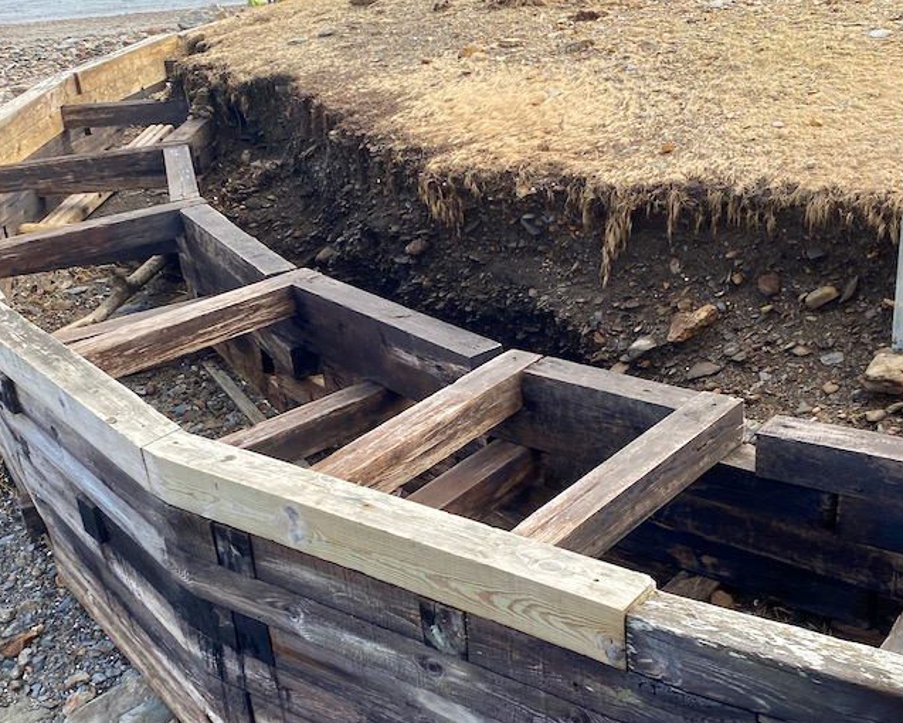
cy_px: 445
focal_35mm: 51
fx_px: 1363
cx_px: 505
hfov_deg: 36.6
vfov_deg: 29.6
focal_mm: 4.25
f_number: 1.8
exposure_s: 1/616
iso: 32
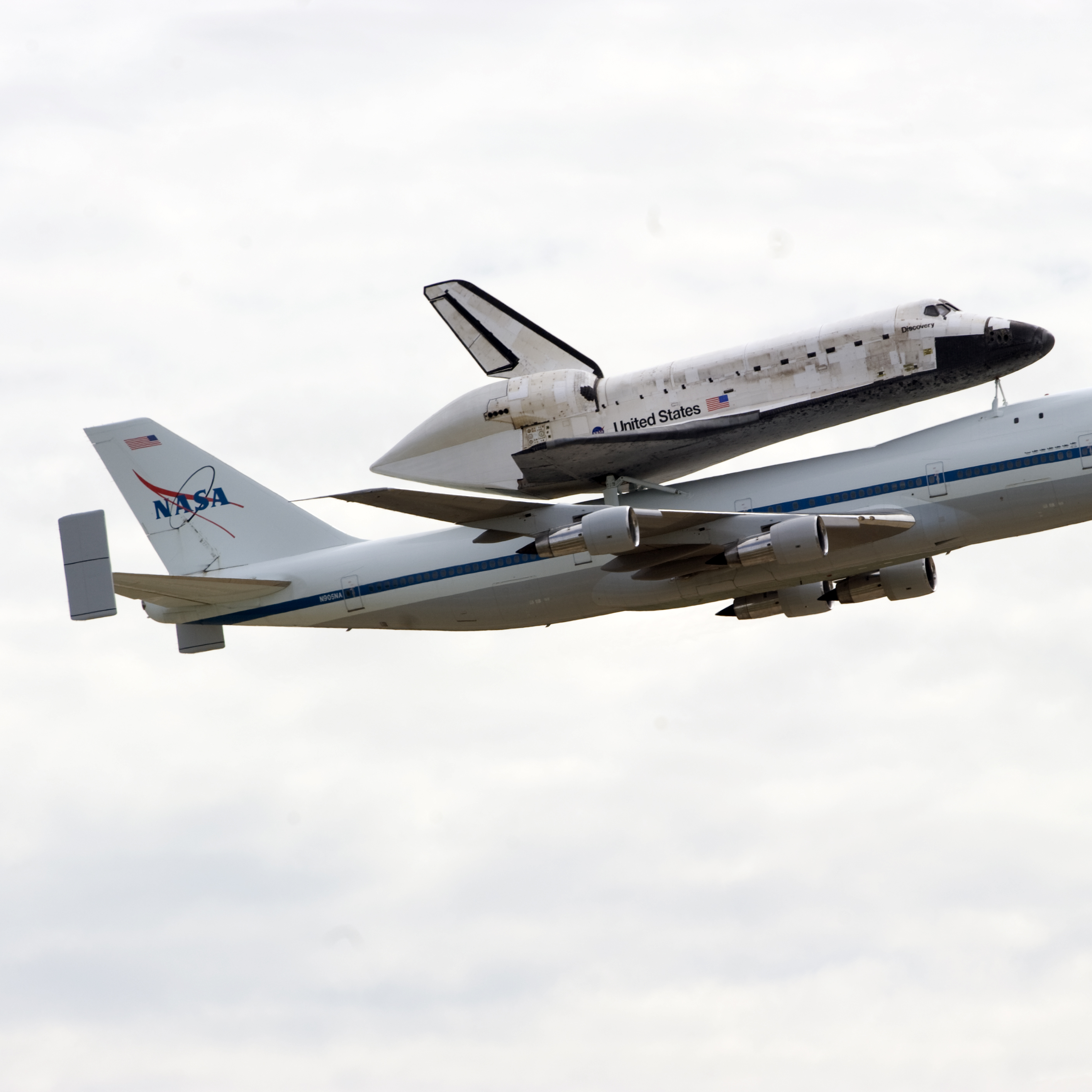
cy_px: 546
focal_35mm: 767
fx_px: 27374
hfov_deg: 2.3
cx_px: 714
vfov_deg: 2.3
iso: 200
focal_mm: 600
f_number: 9
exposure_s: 1/800
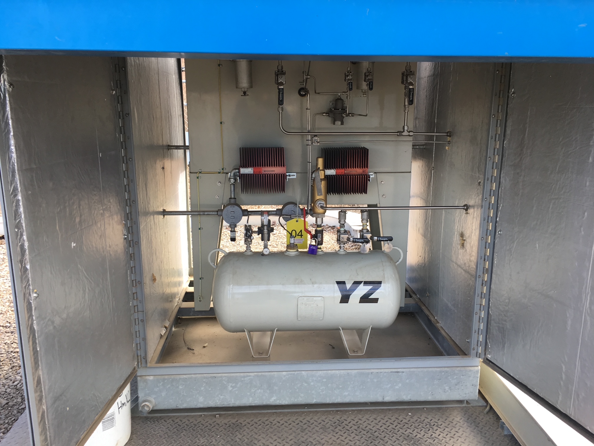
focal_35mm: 29
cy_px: 223
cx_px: 297
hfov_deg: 61.7
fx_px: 498
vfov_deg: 48.2
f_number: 2.2
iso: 32
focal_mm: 4.15
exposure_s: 1/120
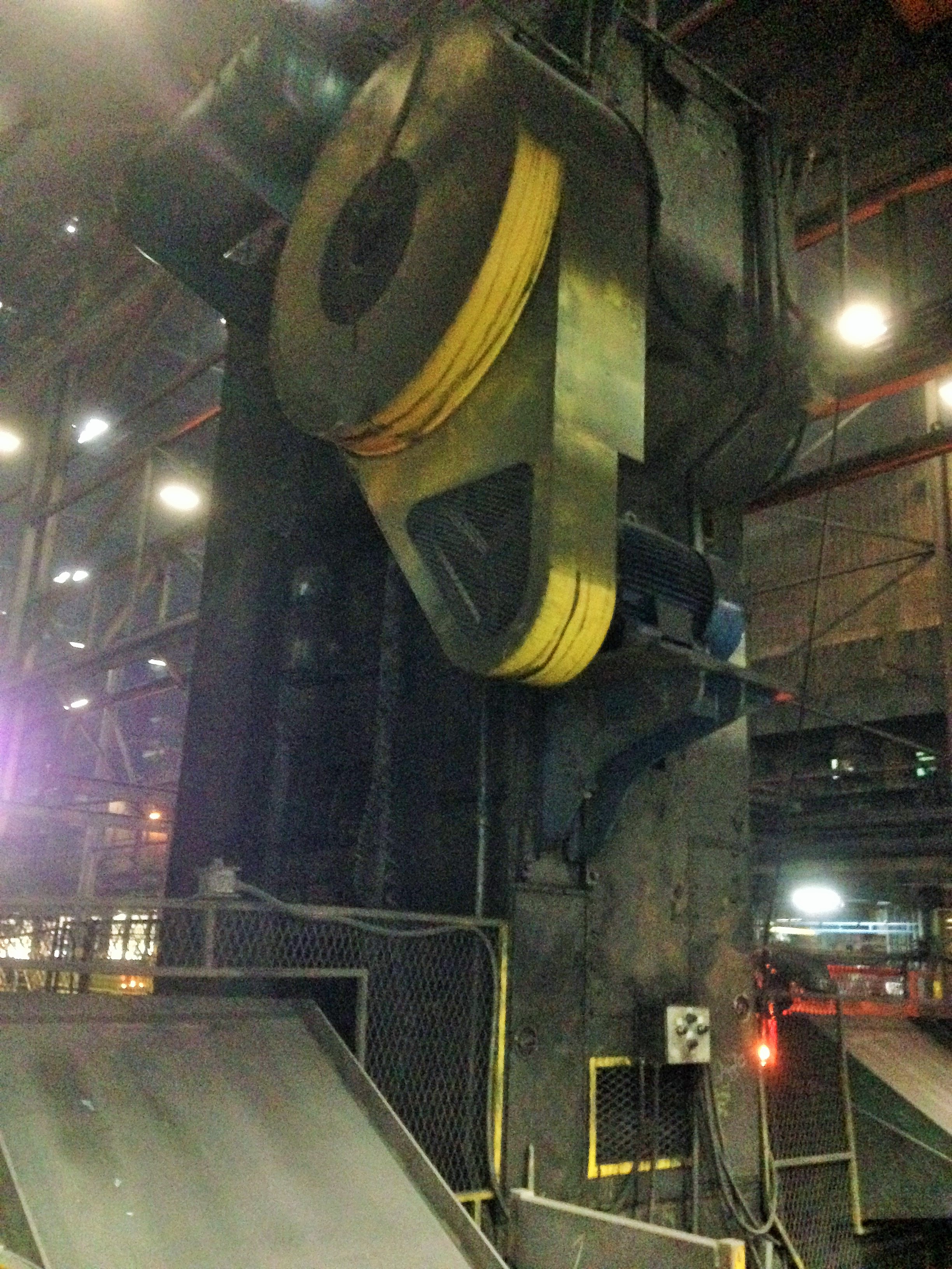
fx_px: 1210
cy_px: 634
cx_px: 476
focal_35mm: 33
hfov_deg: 42.9
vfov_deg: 55.4
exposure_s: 1/16
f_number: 2.4
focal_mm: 4.12
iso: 800
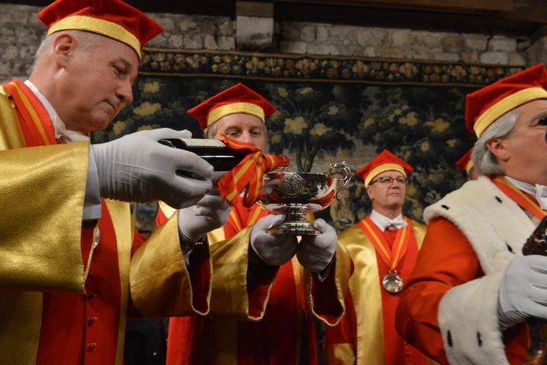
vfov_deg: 42.3
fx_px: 471
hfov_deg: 60.3
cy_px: 182
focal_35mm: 31
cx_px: 274
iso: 2000
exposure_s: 1/80
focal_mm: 31
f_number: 7.1
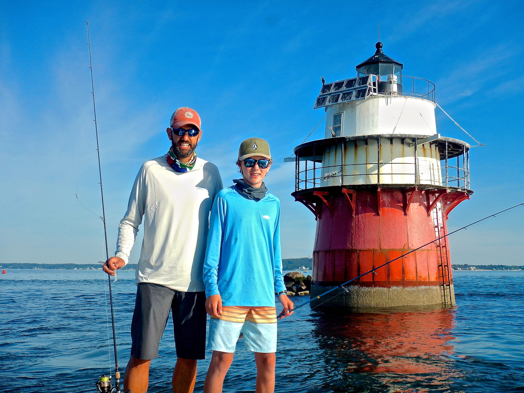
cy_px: 196
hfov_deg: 39.7
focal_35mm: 48
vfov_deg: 30.3
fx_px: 727
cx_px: 262
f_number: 4.3
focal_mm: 8.5
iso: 125
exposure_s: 1/640
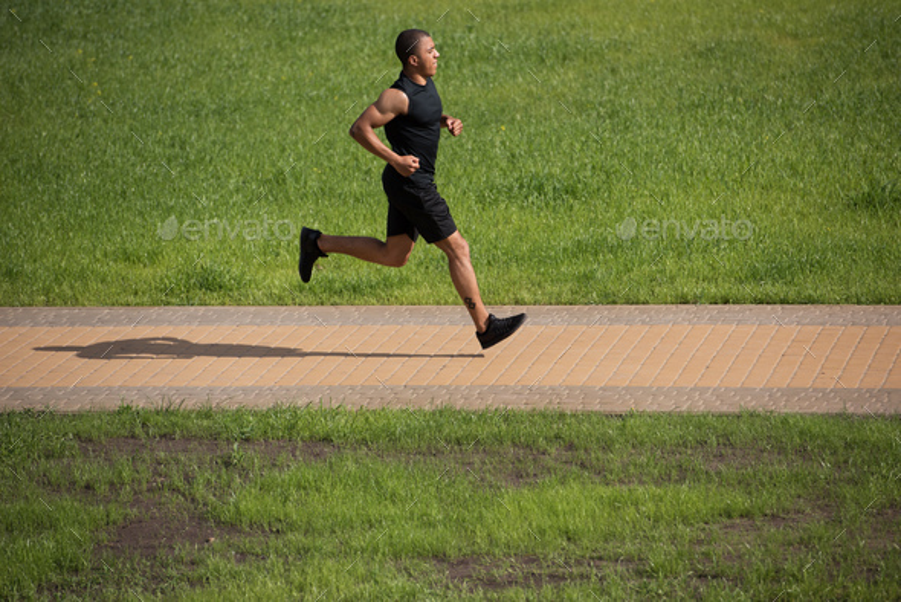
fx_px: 5008
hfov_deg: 10.3
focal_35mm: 200
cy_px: 301
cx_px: 450
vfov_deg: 6.9
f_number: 4.5
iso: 100
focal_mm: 200
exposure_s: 1/1250
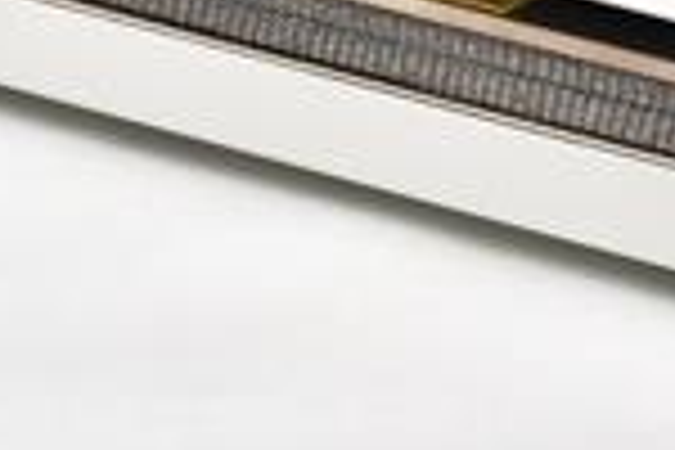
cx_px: 747
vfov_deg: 4.1
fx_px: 6206
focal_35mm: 331
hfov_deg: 6.2
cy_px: -252
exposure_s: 1/200
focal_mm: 55
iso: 200
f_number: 13
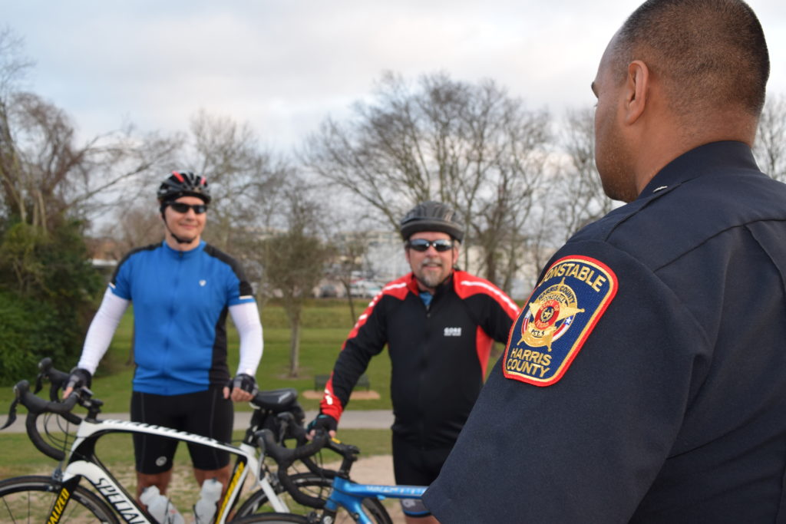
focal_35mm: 30
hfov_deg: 61.9
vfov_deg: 43.6
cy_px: 262
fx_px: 655
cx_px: 393
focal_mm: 20
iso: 360
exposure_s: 1/125
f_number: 5.6
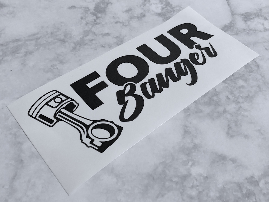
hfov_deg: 49.0
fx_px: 295
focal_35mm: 38
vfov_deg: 37.7
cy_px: 101
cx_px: 134
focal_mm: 4
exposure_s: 1/15
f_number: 1.8
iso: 100
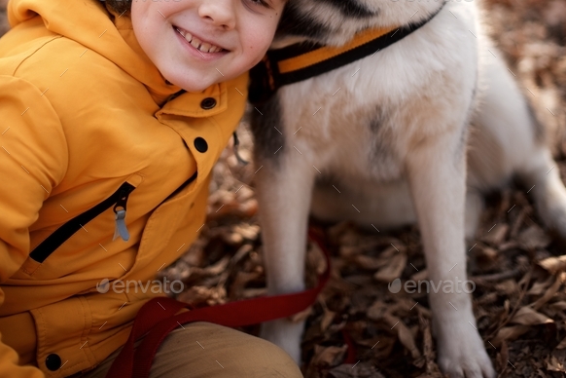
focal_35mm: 76
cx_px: 283
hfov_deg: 26.7
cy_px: -14
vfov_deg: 17.5
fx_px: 1195
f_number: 2
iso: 100
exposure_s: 1/500
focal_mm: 50
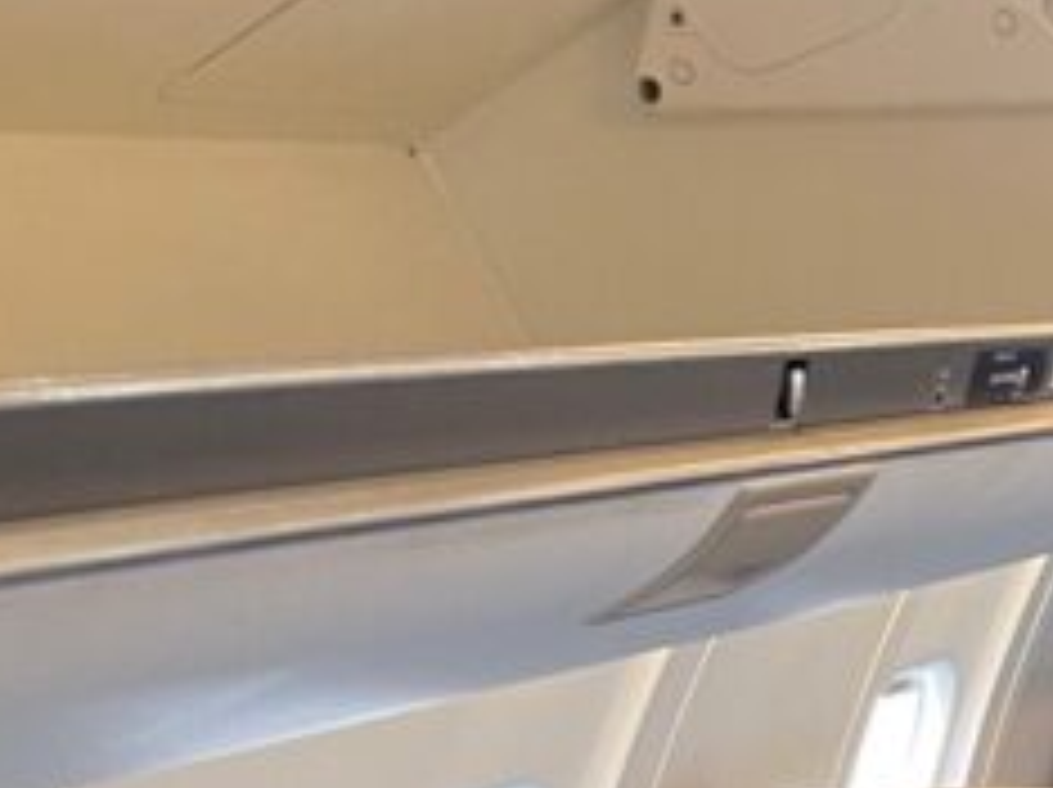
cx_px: 2210
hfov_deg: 14.1
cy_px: 1382
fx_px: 3464
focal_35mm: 114
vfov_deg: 12.0
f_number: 1.6
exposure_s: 1/62
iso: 125
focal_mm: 5.1
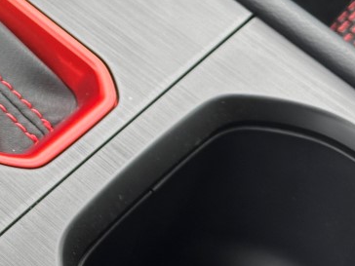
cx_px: -78
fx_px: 1384
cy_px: -97
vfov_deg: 10.7
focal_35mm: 135
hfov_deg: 14.1
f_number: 1.78
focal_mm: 6.86
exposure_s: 1/121
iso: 50
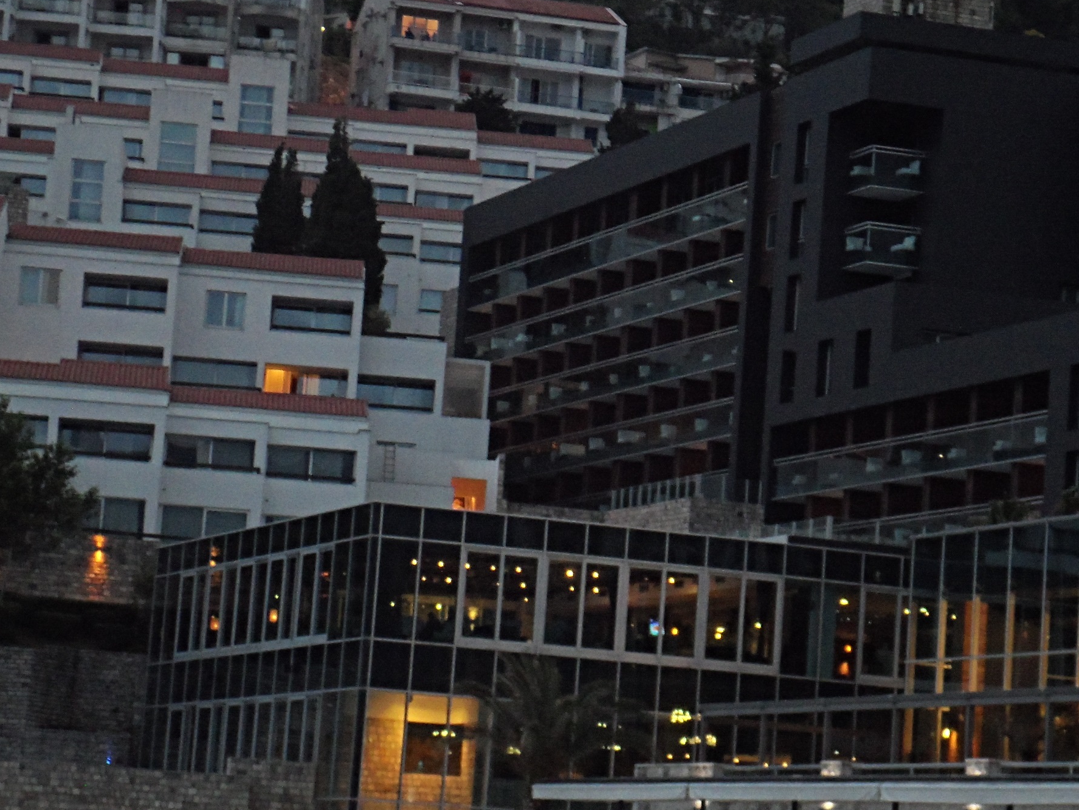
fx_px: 4552
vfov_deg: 10.2
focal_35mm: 146
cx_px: 641
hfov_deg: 13.5
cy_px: 378
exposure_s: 1/8
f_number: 5.2
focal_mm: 18
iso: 800
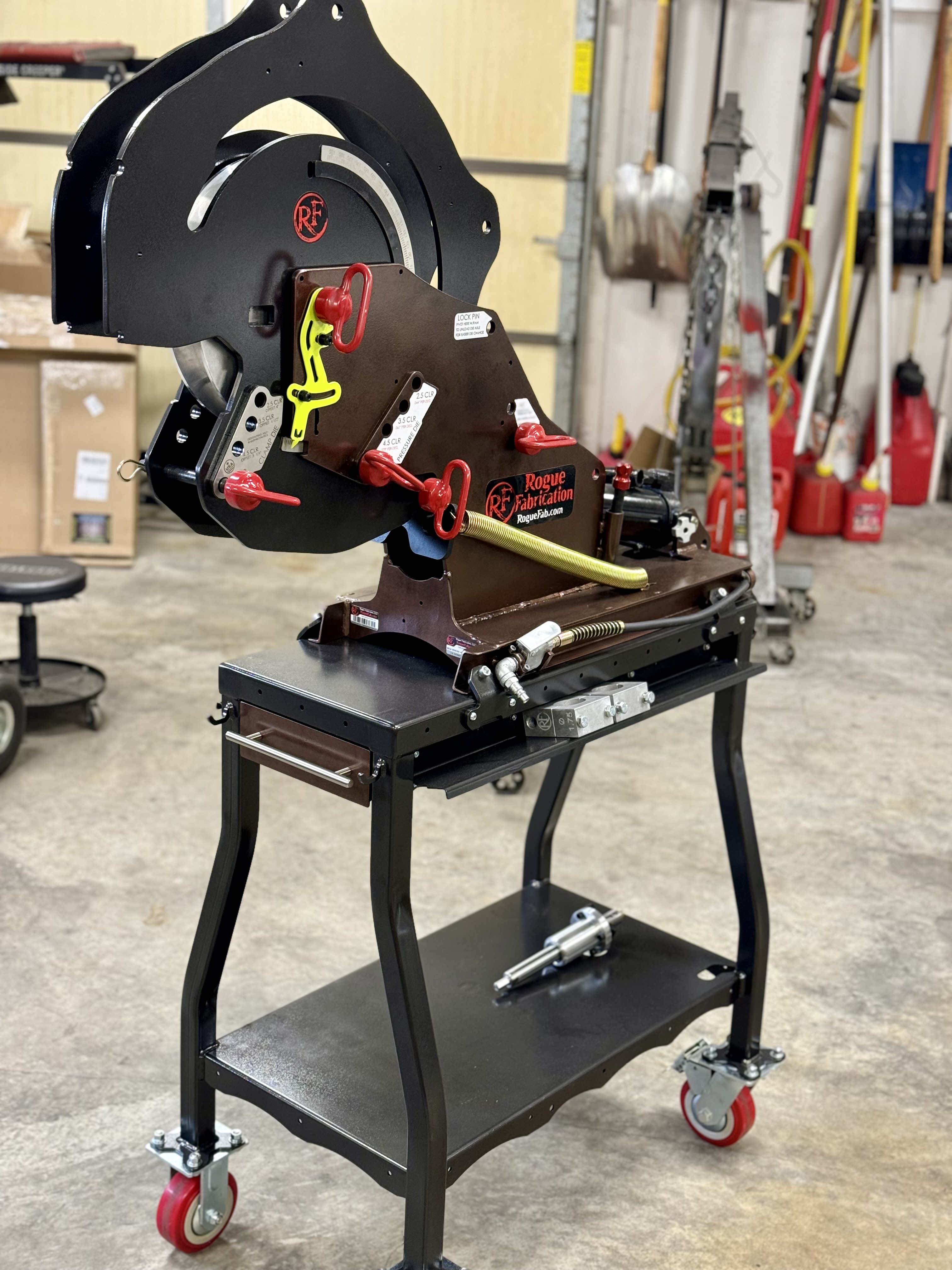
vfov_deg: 39.7
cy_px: 635
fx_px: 1760
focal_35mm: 48
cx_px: 476
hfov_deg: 30.3
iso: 160
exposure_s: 1/60
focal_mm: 6.86
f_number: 1.78
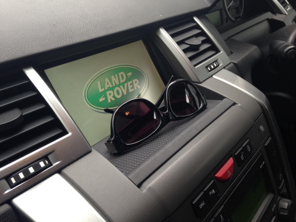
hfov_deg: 55.4
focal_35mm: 33
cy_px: 111
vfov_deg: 42.9
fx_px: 282
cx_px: 148
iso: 50
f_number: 2.4
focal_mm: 4.12
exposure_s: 1/60
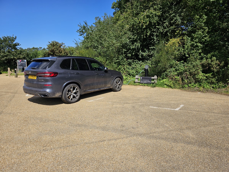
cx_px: 114
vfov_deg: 58.9
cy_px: 86
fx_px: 152
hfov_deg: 73.9
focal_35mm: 23
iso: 10
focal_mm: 6.3
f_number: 1.7
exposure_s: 1/997
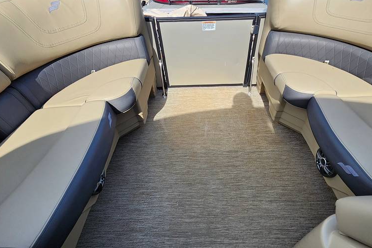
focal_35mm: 18
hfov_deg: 89.8
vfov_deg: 67.1
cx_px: 202
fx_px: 186
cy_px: 141
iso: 40
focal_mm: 1.74
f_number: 2.2
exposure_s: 1/981
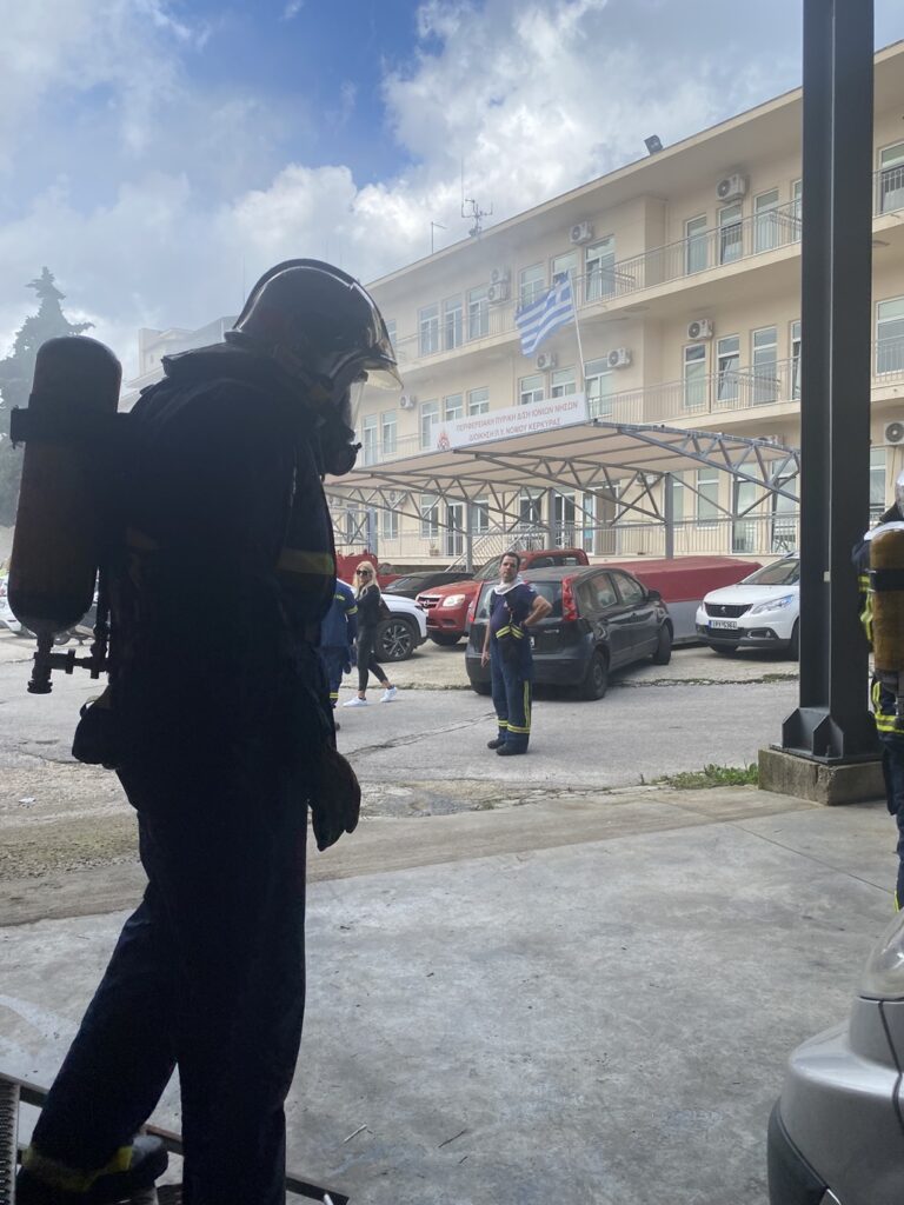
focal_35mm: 26
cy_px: 602
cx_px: 452
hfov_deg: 53.1
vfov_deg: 67.3
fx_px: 905
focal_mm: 4.25
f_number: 1.8
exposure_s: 1/1206
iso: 32
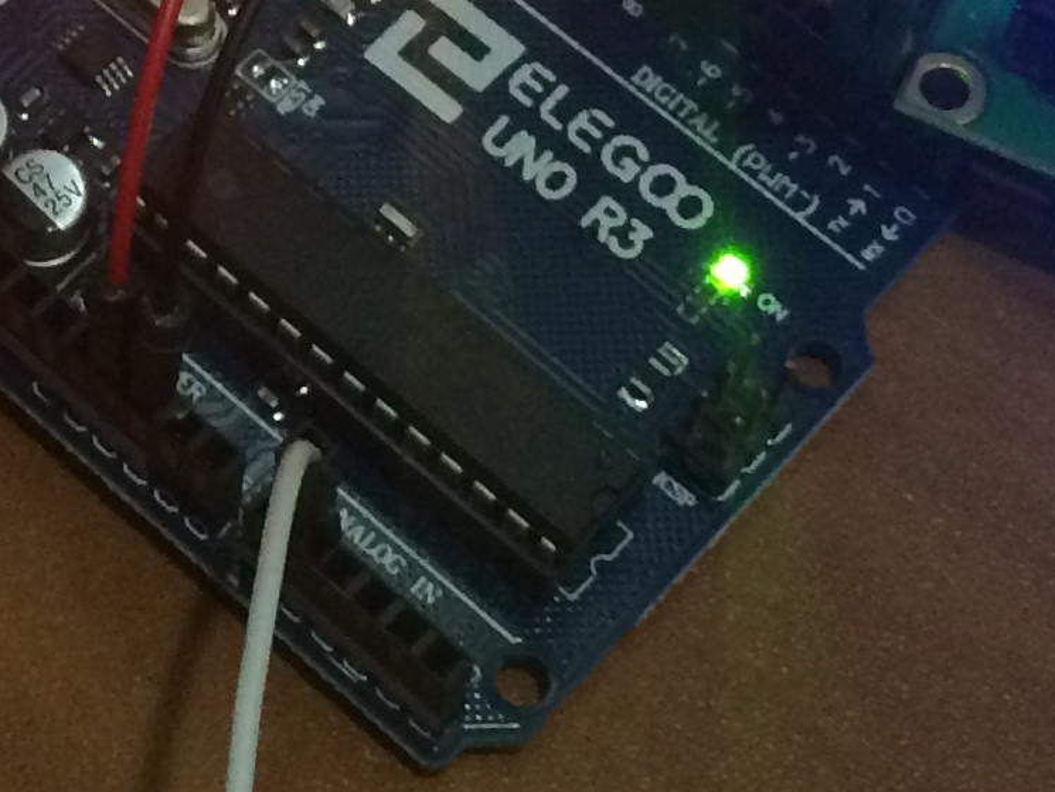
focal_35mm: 127
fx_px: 3871
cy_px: -249
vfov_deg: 11.4
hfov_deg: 15.3
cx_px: 44
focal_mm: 4.15
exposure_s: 1/30
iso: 200
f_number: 2.2
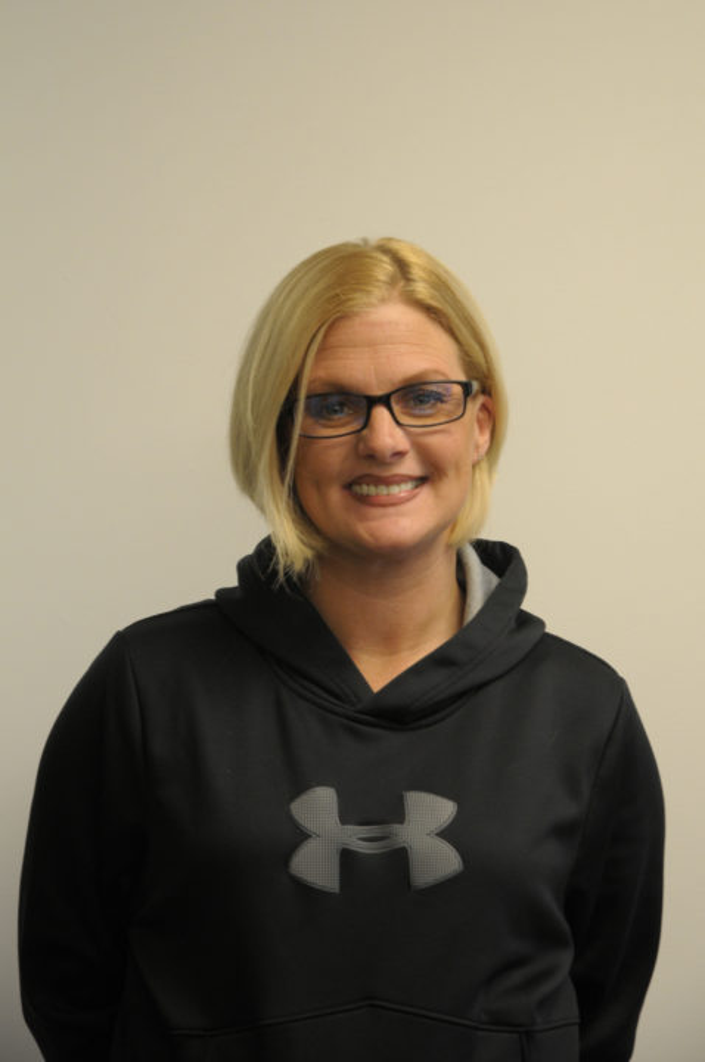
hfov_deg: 13.0
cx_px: 352
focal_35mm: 105
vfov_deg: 19.5
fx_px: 3093
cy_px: 531
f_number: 4.5
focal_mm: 70
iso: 640
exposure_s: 1/40
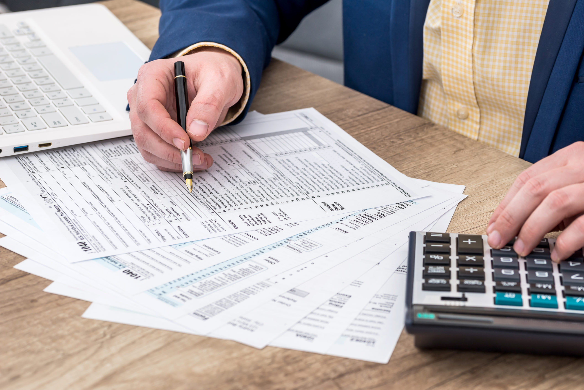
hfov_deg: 19.4
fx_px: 1704
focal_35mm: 105
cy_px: 195
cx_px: 292
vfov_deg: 13.1
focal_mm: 105
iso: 320
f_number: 10
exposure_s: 1/160
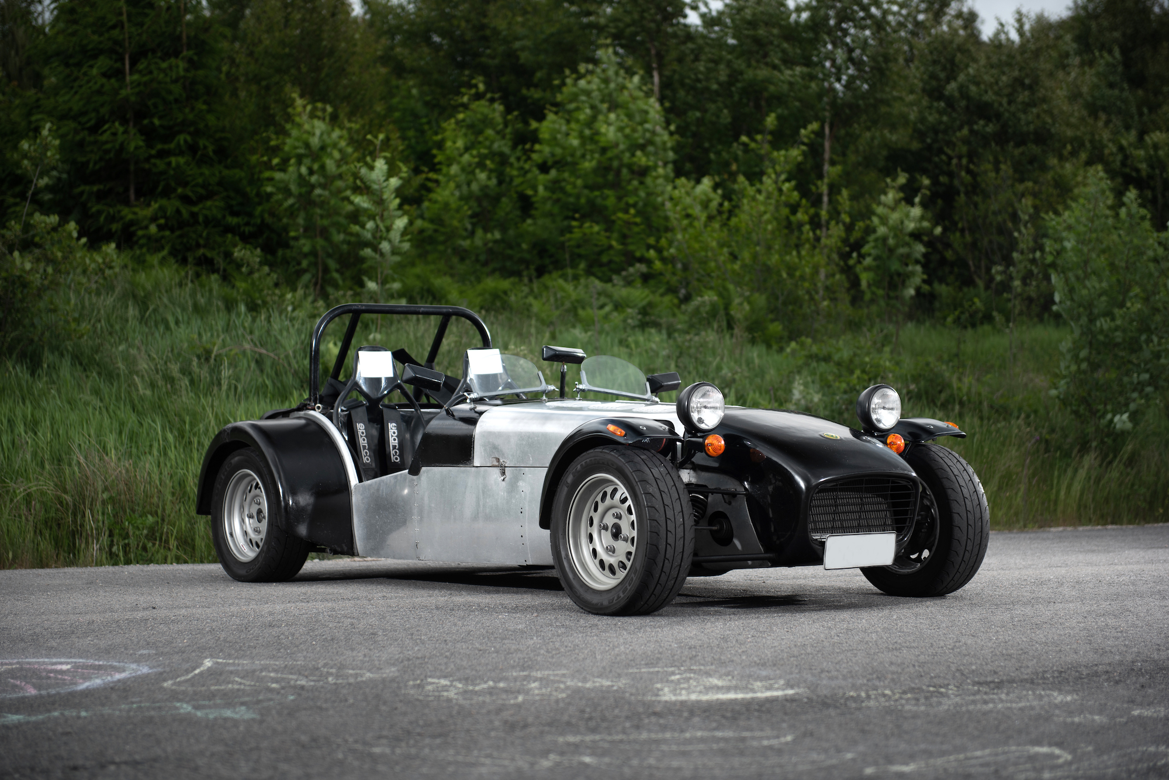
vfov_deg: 19.5
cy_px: 390
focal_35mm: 70
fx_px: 2274
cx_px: 584
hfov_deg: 28.8
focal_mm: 70
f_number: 2.8
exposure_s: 1/200
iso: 64
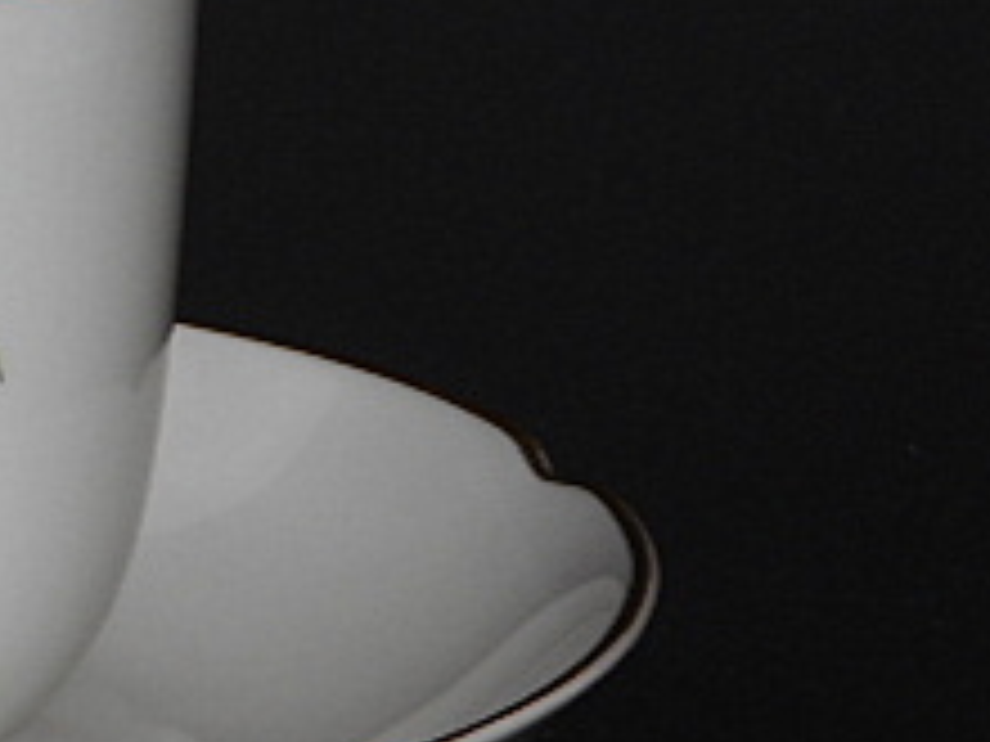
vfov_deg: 4.4
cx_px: -382
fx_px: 9724
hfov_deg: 5.8
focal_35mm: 340
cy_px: 445
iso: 80
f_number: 5.9
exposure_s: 1/60
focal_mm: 20.9
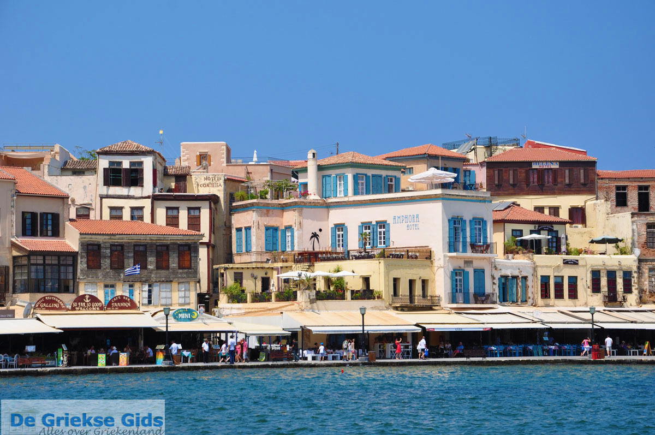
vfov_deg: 13.0
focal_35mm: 105
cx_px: 328
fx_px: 1908
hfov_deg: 19.5
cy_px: 218
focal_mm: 70
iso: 200
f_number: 9
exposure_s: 1/500
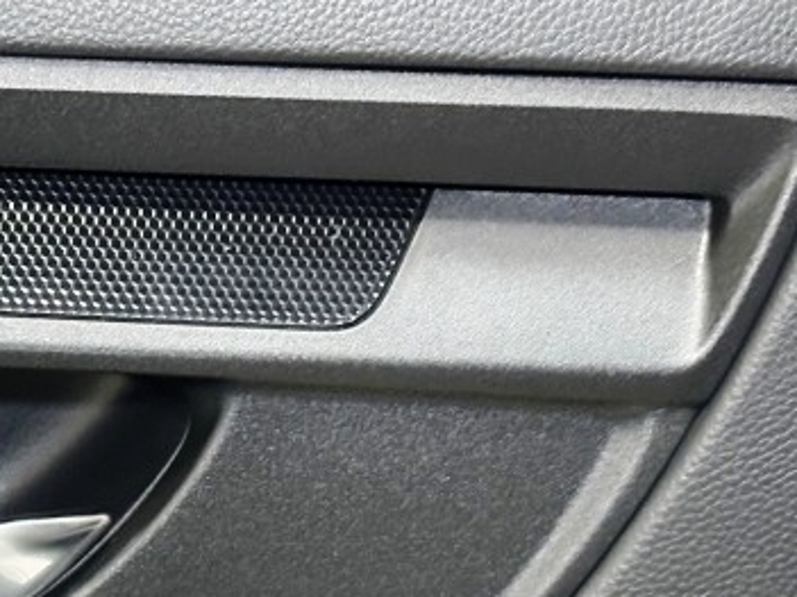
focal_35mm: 140
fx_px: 3222
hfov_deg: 13.8
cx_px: -75
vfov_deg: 10.5
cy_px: 624
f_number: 1.78
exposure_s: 1/30
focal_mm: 6.86
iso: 640
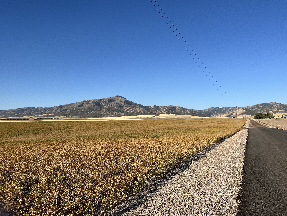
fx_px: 216
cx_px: 144
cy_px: 108
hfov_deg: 67.3
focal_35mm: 26
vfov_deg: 53.1
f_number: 1.6
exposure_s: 1/3413
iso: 50
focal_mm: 5.1
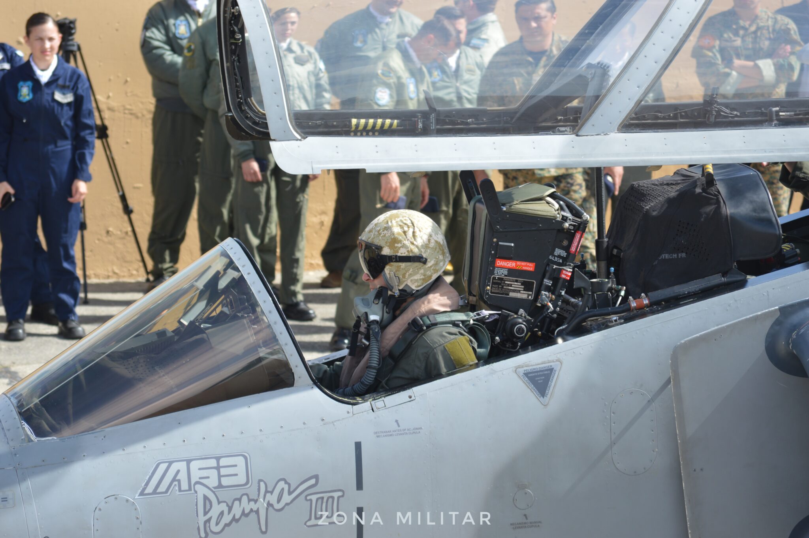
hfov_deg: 9.2
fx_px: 5052
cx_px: 404
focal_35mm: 225
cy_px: 269
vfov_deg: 6.1
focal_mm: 150
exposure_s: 1/160
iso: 100
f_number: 8
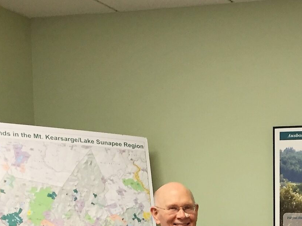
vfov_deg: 15.1
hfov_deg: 20.4
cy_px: 344
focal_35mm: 90
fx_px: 785
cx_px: 359
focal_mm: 4.15
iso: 50
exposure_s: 1/30
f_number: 2.2
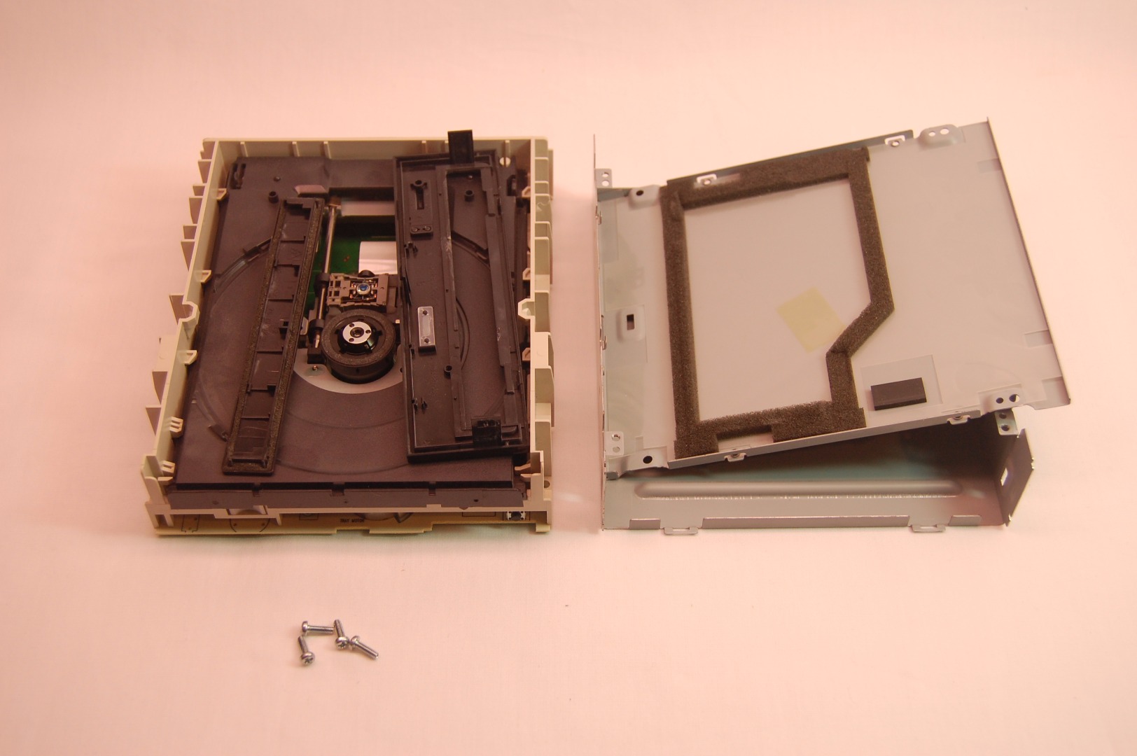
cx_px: 568
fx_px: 1420
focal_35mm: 45
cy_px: 378
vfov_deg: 29.8
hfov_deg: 43.6
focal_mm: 30
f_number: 5.6
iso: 400
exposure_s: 1/100
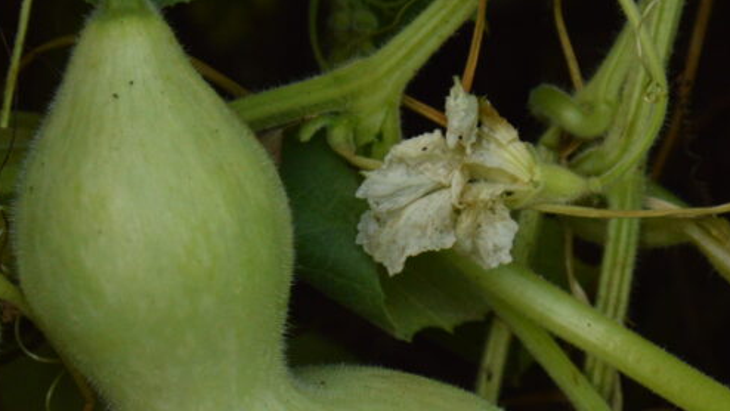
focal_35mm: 228
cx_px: 270
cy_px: 435
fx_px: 4414
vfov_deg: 5.3
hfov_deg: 9.5
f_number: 8
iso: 800
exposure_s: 1/1000
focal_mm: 70
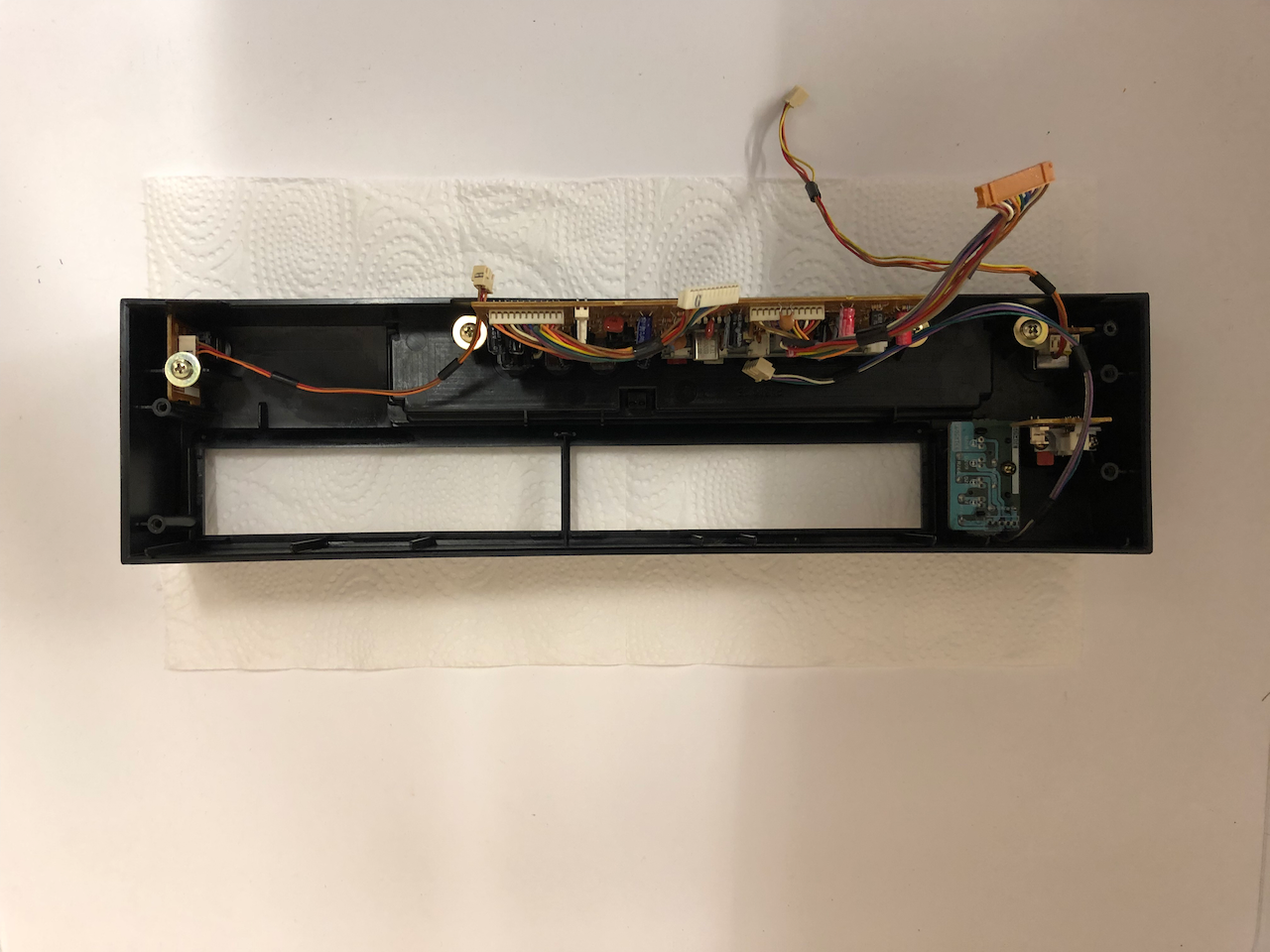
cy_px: 476
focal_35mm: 28
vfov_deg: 49.7
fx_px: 1027
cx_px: 635
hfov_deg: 63.4
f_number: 1.8
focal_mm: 3.99
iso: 64
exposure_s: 1/17
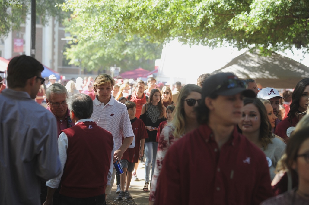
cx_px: 154
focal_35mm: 120
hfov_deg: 17.1
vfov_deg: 11.4
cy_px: 102
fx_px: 1029
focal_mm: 120
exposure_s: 1/500
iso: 1000
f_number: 5
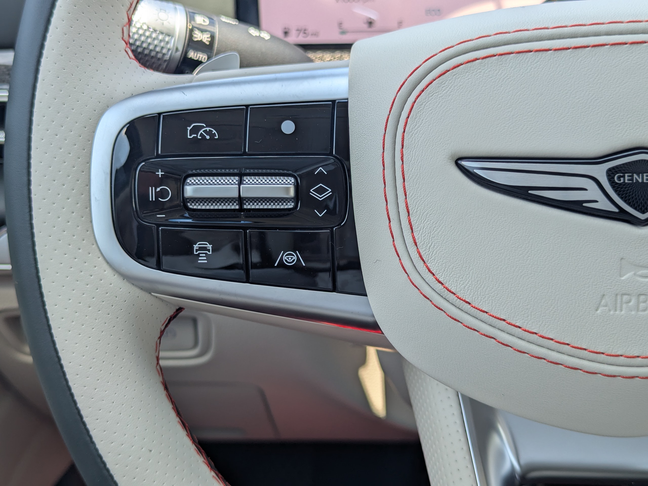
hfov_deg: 39.7
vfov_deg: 30.3
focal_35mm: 48
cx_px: 324
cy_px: 243
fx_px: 899
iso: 40
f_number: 1.85
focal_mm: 6.81
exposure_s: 1/316
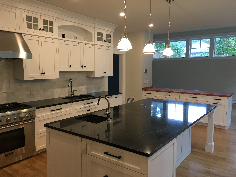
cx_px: 118
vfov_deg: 48.2
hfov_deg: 61.7
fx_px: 198
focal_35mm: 29
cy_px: 88
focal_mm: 4.15
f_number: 2.2
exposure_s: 1/30
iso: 64
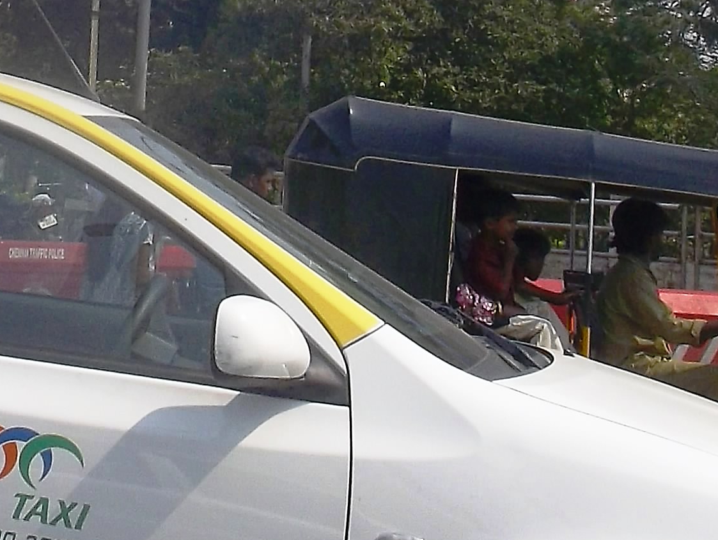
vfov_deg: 15.2
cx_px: 102
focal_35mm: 94
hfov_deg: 20.5
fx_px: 1951
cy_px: -122
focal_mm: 4.1
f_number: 5.6
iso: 80
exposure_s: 1/500
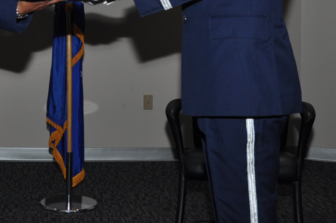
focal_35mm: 68
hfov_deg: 29.4
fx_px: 634
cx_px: 97
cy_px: -20
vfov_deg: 19.2
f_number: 5
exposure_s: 1/60
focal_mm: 20
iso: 400
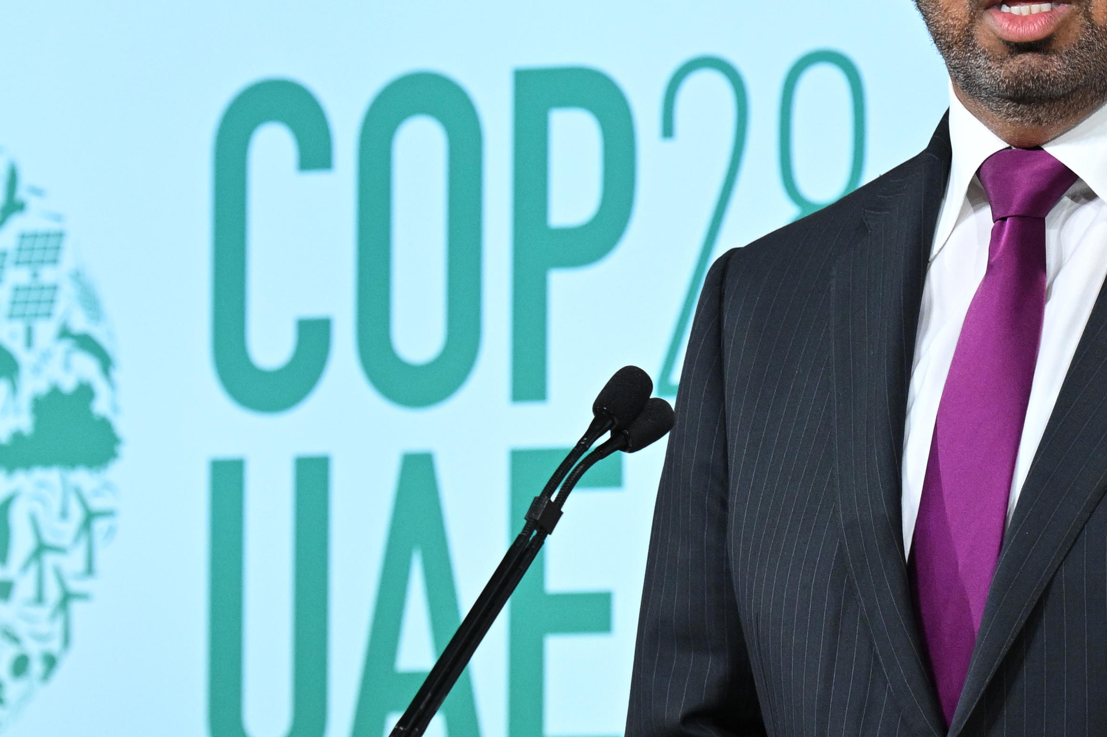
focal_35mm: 545
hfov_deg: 3.8
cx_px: 511
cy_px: 368
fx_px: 16753
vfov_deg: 2.5
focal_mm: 170
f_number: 3.5
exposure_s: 1/250
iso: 1600
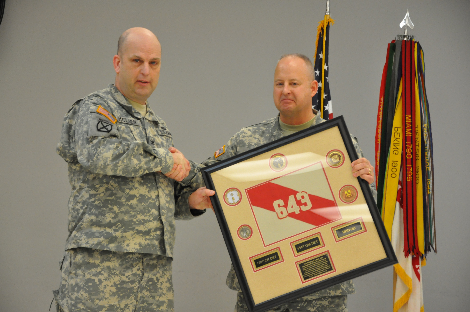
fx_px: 1565
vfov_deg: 11.4
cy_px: 156
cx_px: 235
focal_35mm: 120
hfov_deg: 17.1
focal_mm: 80
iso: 1600
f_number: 5.3
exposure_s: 1/100
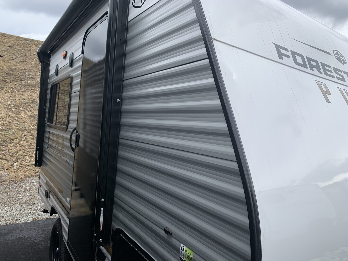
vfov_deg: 53.1
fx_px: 261
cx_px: 174
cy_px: 130
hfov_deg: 67.3
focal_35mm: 26
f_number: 1.8
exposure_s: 1/1163
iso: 25
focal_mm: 4.25
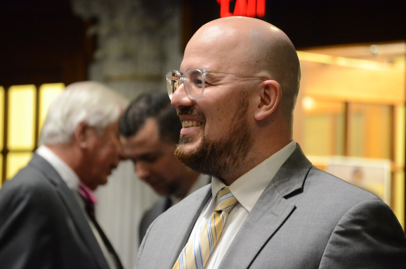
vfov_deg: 7.3
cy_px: 134
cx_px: 203
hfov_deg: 11.0
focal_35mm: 188
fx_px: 2110
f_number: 4.8
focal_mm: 125
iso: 5000
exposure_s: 1/80
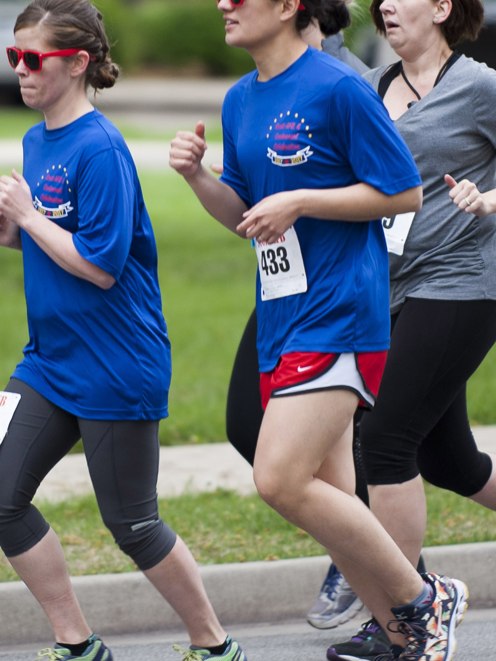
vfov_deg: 3.9
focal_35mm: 511
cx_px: 158
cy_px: 211
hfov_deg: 2.9
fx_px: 9766
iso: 400
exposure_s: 1/500
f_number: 2.8
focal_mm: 200
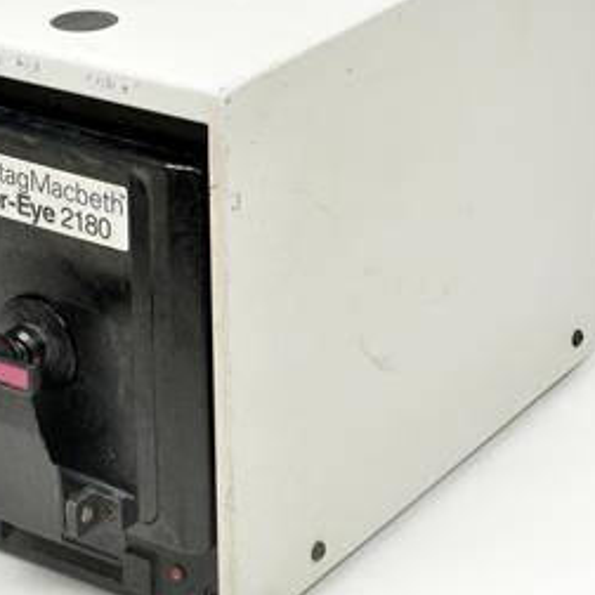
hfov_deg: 21.1
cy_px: 238
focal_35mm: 82
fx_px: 1595
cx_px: 260
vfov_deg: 21.1
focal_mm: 27
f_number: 13
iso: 200
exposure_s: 1/200
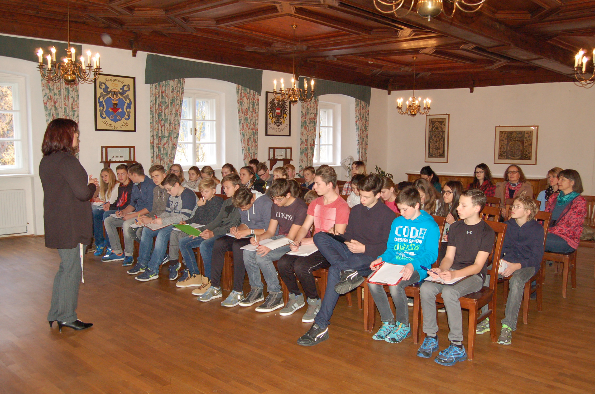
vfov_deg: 43.5
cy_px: 197
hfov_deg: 62.0
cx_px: 298
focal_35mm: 30
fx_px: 495
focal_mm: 20
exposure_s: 1/60
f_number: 5.6
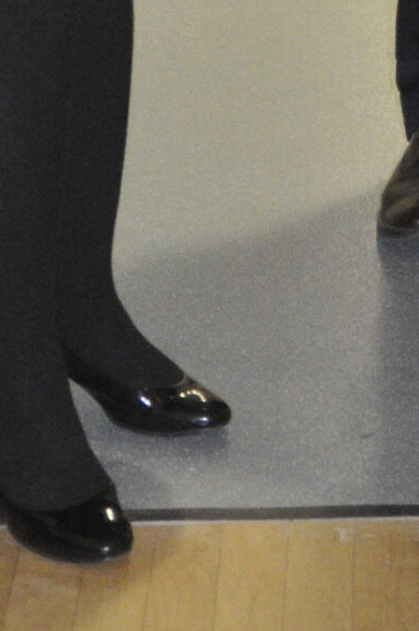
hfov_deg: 6.0
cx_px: 480
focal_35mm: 229
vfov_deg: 8.5
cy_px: -664
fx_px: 4013
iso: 2000
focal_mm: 35
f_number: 5
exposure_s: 1/60
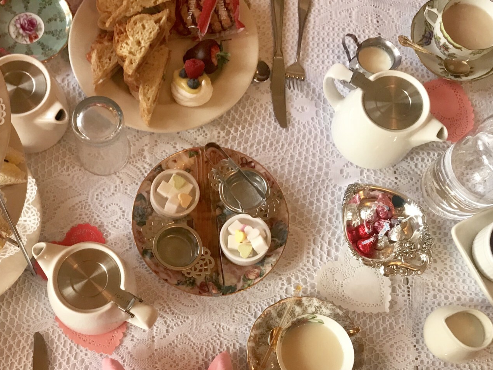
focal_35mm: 44
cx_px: 146
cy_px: 253
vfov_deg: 32.5
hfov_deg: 42.1
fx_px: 627
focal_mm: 3.99
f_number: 1.8
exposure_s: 1/30
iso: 40
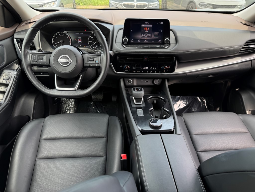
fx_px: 177
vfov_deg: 56.8
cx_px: 128
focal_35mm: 24
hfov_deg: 71.6
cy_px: 96
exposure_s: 1/186
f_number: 1.78
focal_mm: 6.76
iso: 64
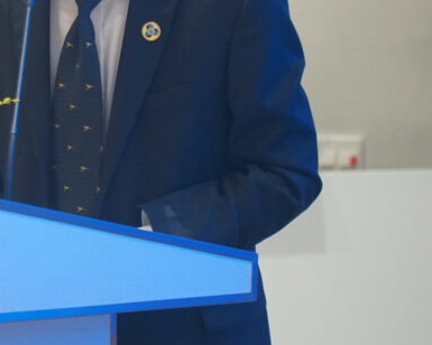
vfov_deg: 4.1
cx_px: -68
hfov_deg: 5.1
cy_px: 79
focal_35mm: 376
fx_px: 4810
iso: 2000
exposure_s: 1/200
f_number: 4
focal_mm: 105
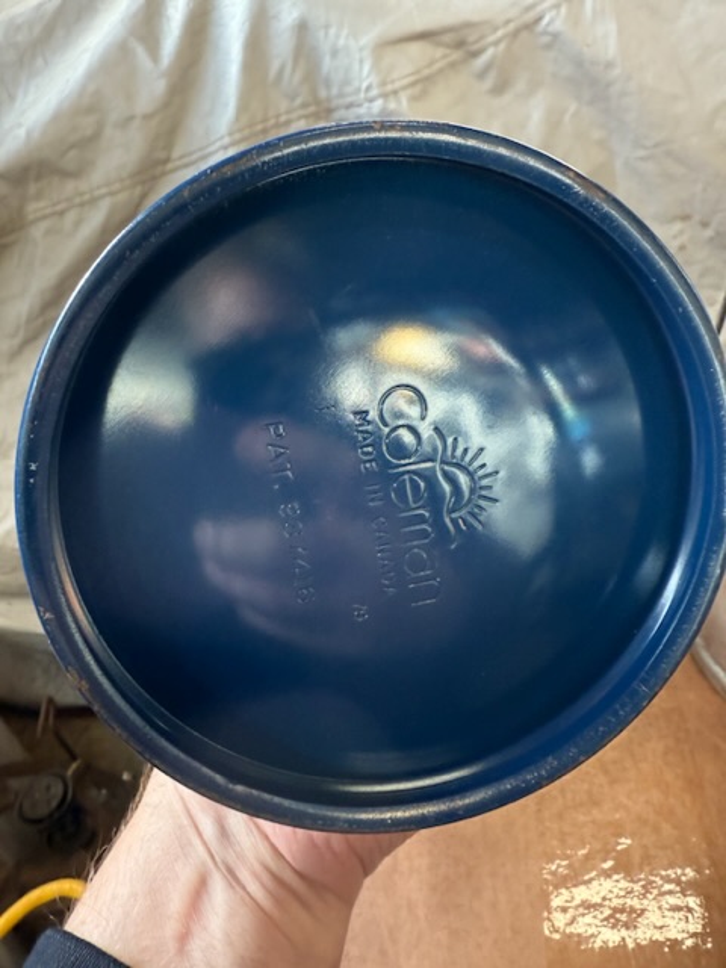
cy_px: 484
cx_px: 363
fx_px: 671
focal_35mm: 24
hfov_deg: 56.8
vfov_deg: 71.6
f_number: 2.2
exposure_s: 1/60
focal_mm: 2.22
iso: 400
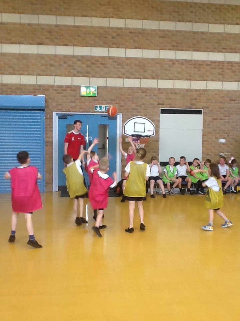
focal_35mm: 44
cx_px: 120
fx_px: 407
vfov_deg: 42.9
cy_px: 160
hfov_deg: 32.9
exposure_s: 1/30
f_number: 2.4
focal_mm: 2.03
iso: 50
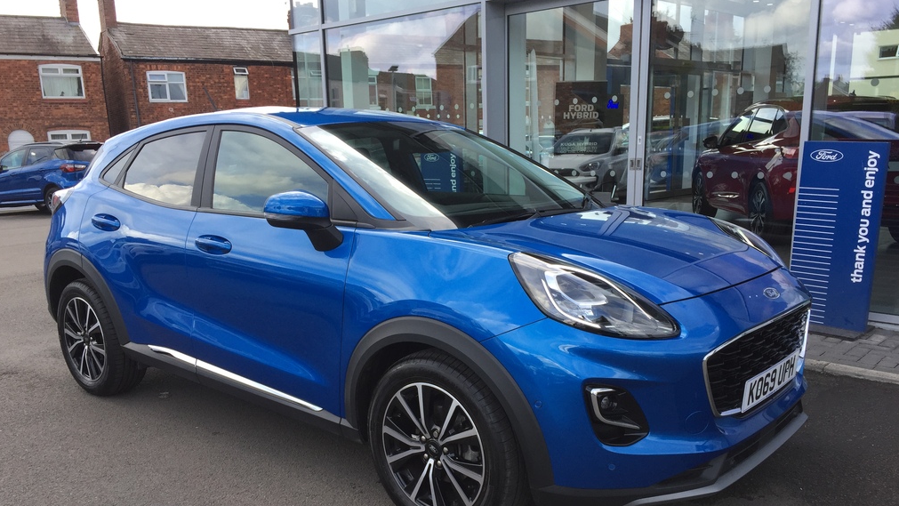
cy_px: 322
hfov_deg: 61.0
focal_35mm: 32
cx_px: 449
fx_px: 763
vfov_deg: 36.4
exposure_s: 1/344
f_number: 2.2
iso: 32
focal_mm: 4.15
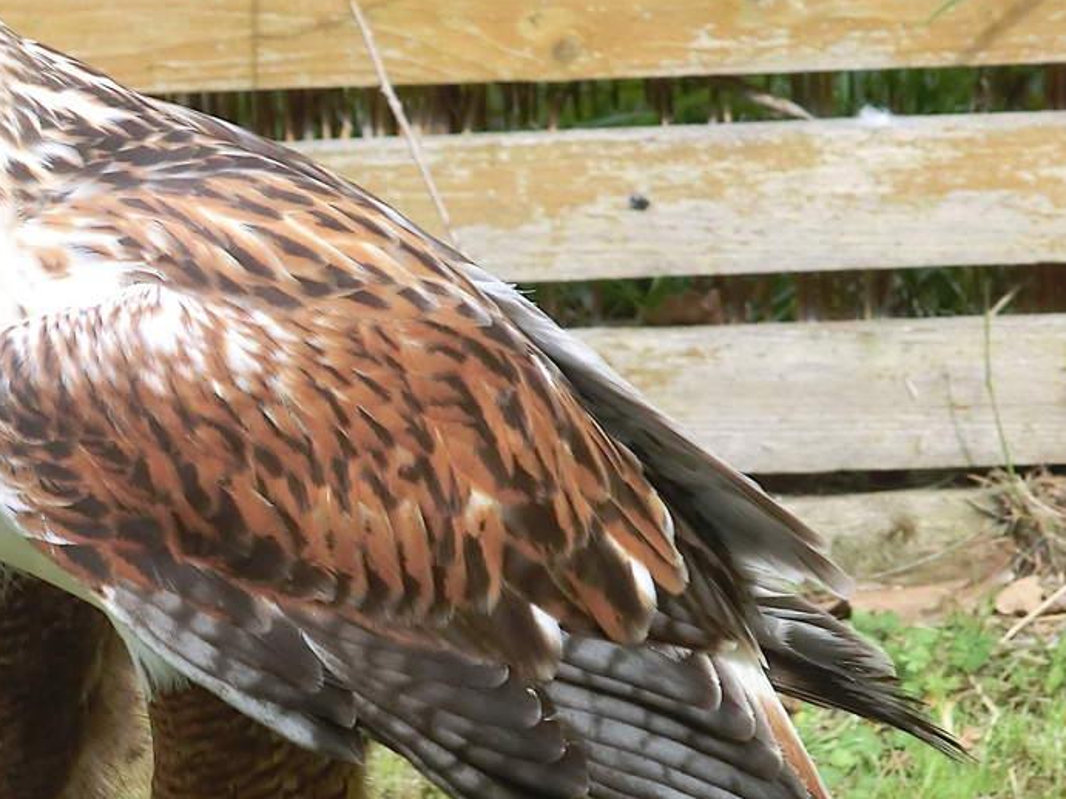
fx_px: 15395
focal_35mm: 500
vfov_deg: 3.0
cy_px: 474
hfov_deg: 4.0
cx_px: 165
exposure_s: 1/250
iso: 125
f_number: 5.7
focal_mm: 42.54
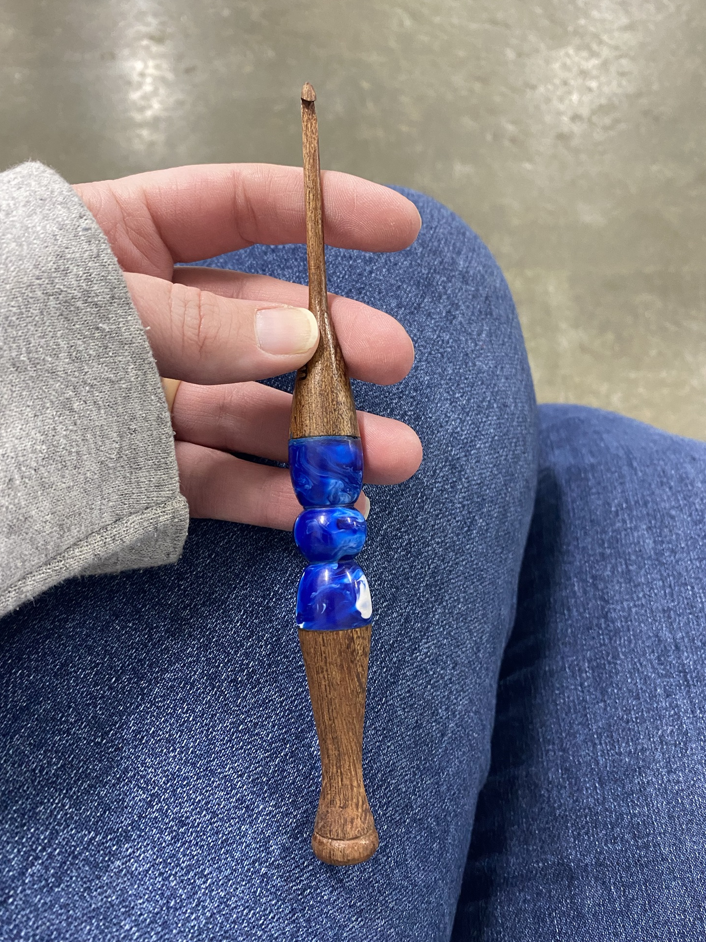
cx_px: 353
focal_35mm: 27
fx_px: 734
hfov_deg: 51.3
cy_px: 478
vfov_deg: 65.3
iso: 500
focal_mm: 4.25
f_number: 1.8
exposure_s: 1/60
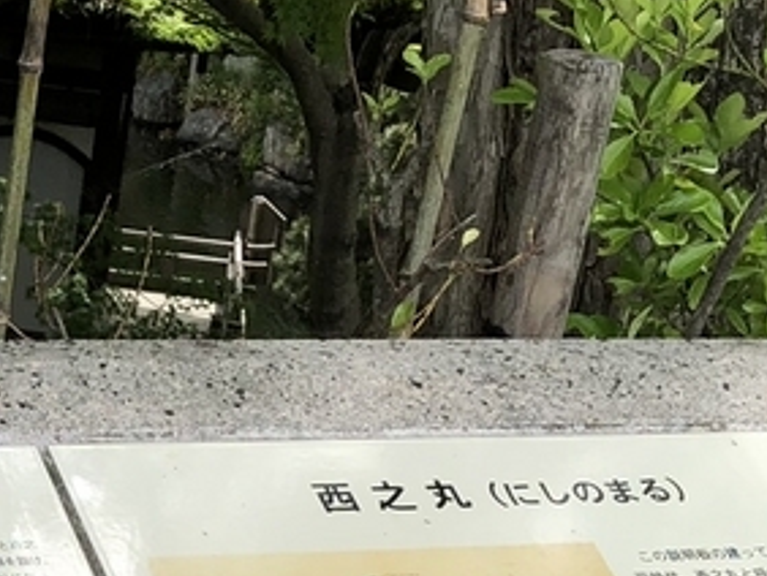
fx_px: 2639
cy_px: 875
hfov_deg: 16.2
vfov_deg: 11.9
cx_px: -30
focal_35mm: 119
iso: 20
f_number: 1.8
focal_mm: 4
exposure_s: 1/873
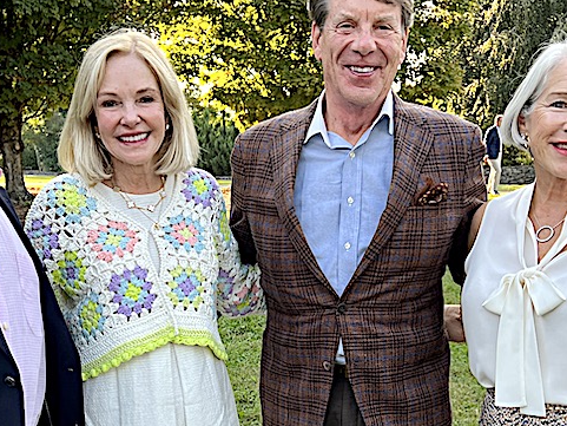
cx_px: 218
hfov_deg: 35.4
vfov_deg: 26.4
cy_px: 361
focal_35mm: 54
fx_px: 885
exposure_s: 1/287
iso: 40
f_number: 1.5
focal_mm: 5.7
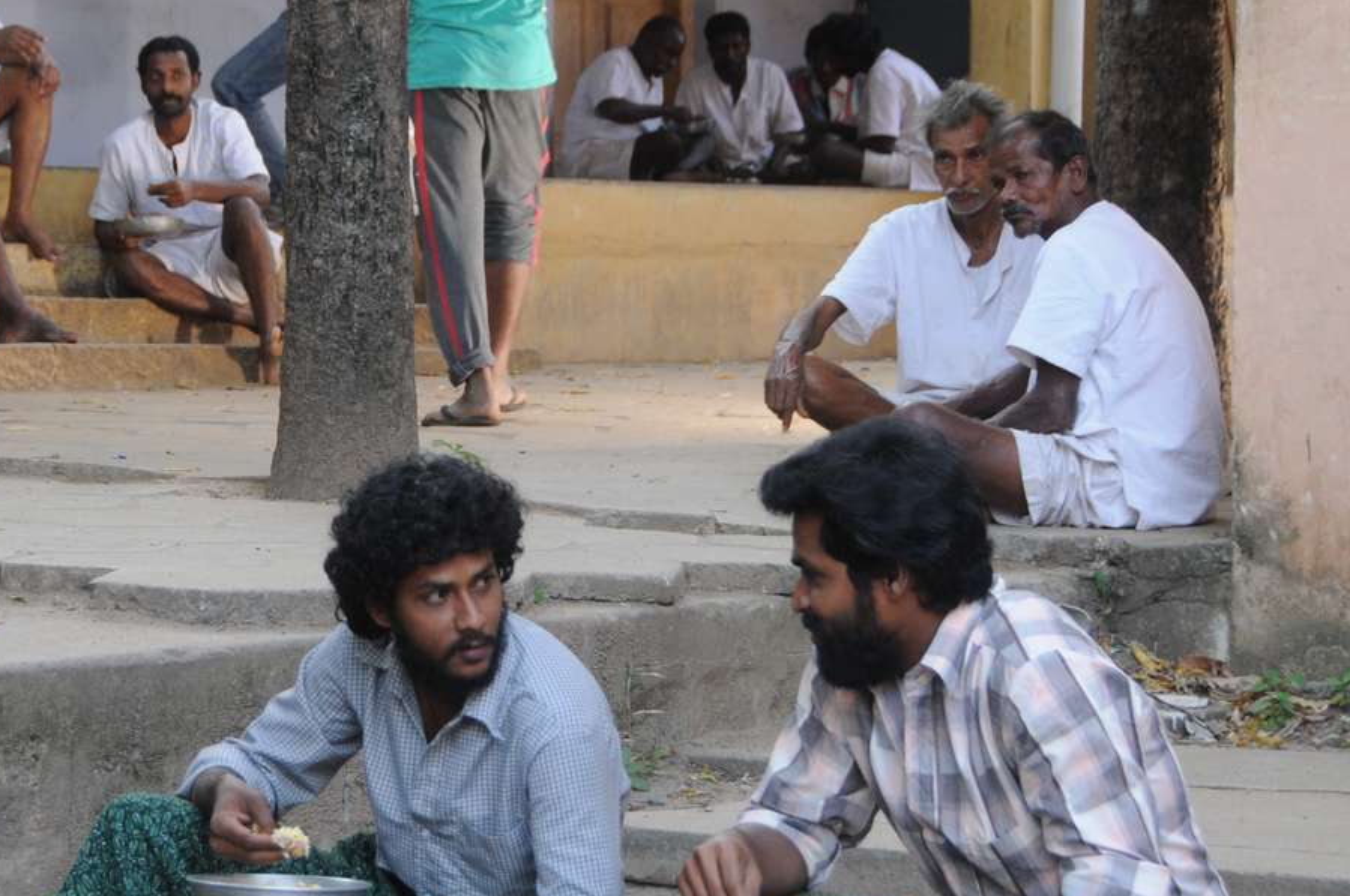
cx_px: 246
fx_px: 5501
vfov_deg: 9.3
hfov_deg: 13.9
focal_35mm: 147
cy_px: 361
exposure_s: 1/100
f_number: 4.8
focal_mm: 55
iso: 640
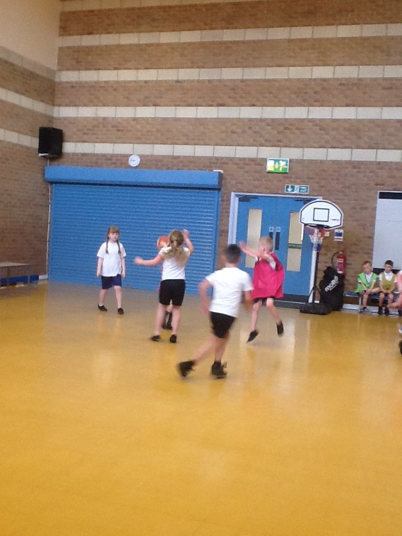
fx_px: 681
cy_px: 268
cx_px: 201
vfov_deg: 42.9
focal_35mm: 44
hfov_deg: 32.9
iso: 64
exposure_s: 1/30
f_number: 2.4
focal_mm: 2.03
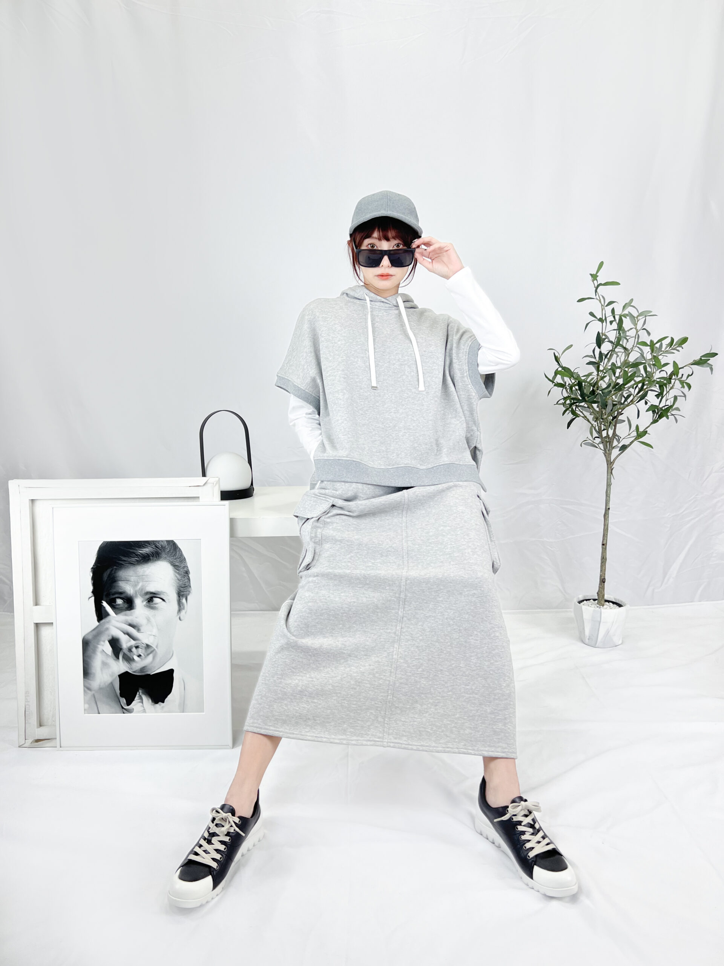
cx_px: 362
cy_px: 483
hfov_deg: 53.1
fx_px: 725
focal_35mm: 26
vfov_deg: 67.3
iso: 50
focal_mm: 5.7
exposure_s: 1/120
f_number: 1.5
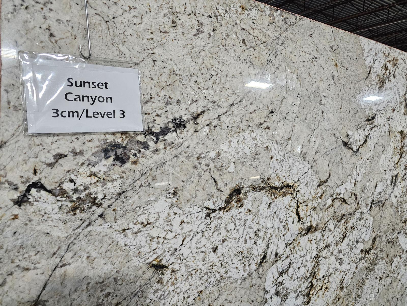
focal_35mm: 23
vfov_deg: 58.9
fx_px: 270
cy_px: 153
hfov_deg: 73.9
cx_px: 204
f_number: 1.7
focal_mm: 6.3
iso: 800
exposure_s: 1/120
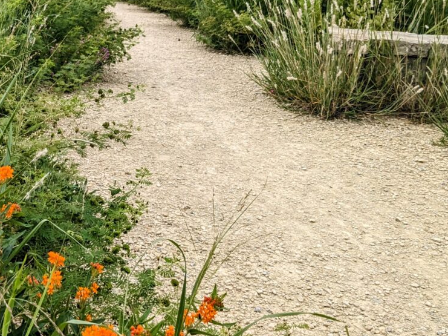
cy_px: 111
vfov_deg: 25.9
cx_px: 89
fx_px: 724
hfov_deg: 33.4
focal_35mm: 56
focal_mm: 4.38
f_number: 1.73
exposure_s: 1/1805
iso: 47
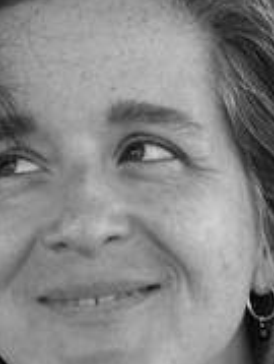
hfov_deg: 14.3
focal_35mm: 104
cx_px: 144
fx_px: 1094
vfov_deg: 18.6
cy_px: 320
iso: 100
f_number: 2.8
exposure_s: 1/120
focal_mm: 3.85
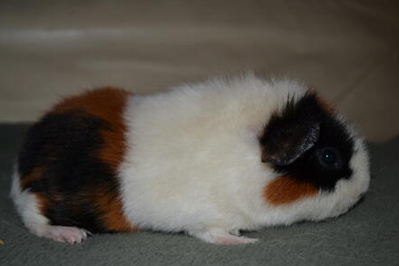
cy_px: 133
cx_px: 196
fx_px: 493
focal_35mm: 45
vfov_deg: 30.2
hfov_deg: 44.1
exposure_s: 1/60
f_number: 4.5
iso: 250
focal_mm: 29
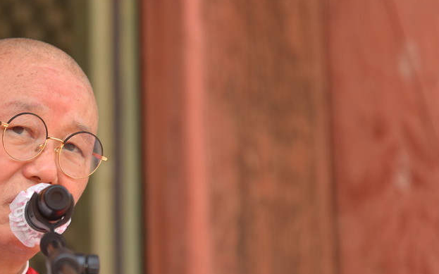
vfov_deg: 3.1
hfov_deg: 5.0
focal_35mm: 419
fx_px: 5012
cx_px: -8
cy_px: 168
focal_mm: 200
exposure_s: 1/200
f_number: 3.5
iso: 80
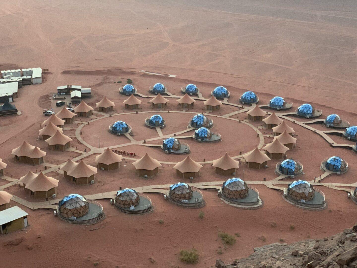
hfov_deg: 36.8
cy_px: 134
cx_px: 178
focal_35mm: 52
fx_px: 536
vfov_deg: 28.0
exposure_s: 1/60
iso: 400
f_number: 2.4
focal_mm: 6
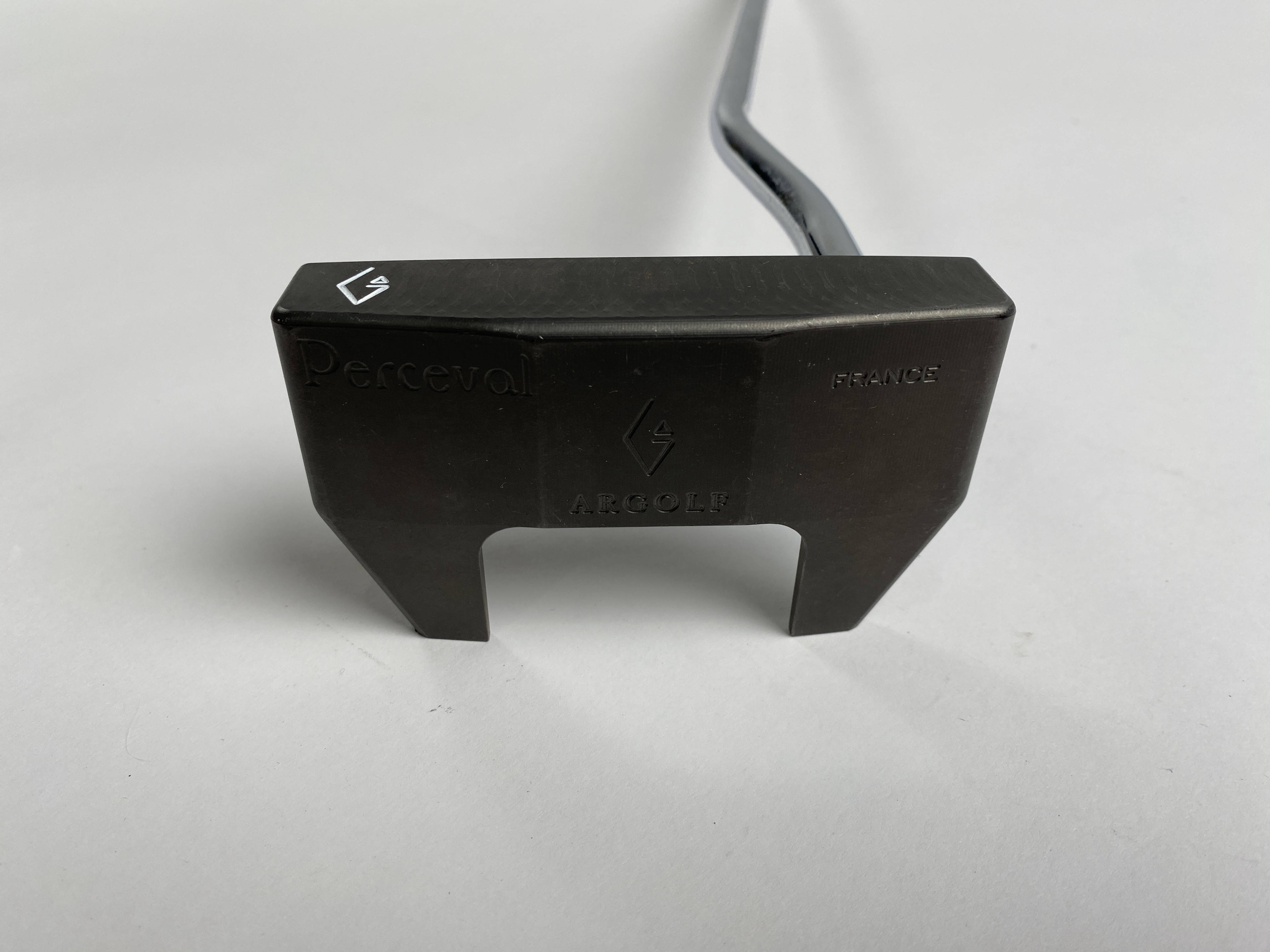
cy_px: 476
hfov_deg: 67.3
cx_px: 635
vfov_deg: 53.1
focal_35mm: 26
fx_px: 954
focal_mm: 4.25
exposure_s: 1/188
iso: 32
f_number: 1.8
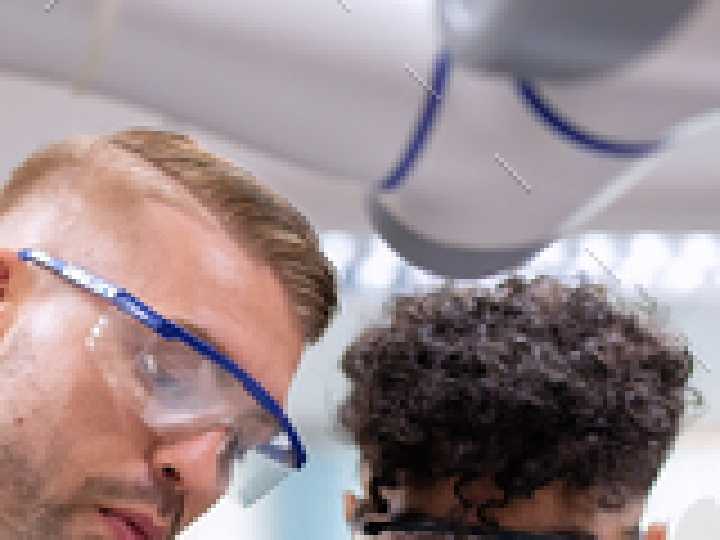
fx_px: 2579
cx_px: 176
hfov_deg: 15.8
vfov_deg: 11.6
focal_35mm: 124
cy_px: 740
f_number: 1.4
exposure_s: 1/1000
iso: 1000
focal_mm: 35
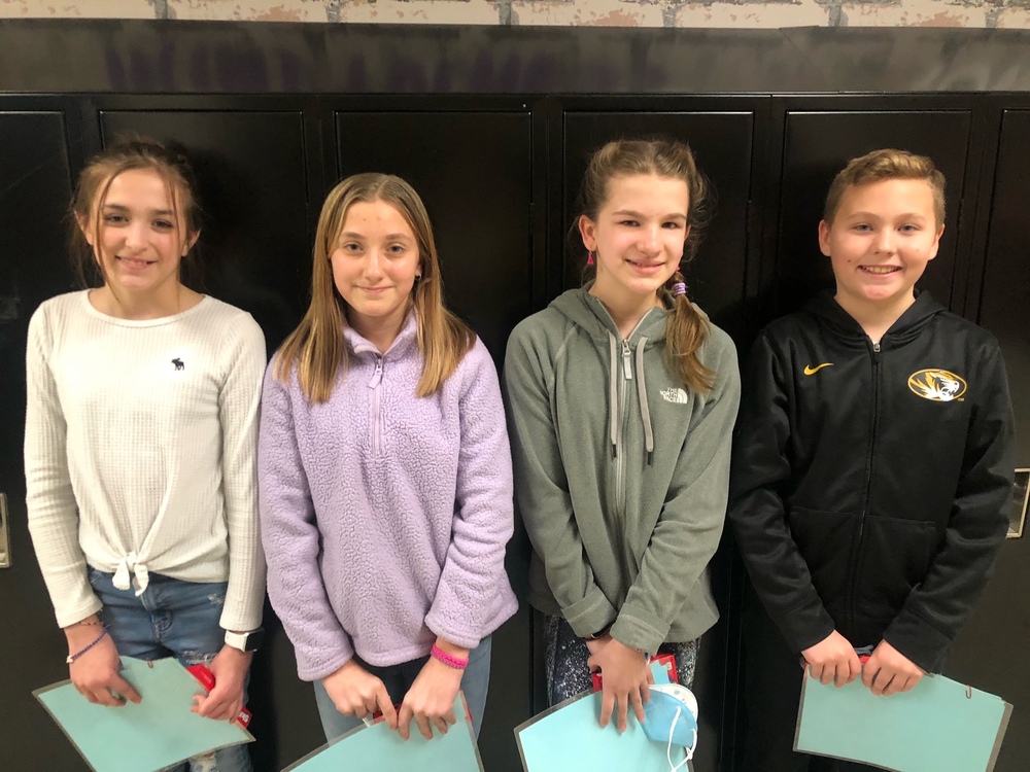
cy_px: 386
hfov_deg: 63.4
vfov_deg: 49.7
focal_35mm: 28
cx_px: 515
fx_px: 833
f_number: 1.8
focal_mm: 4
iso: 100
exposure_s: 1/15
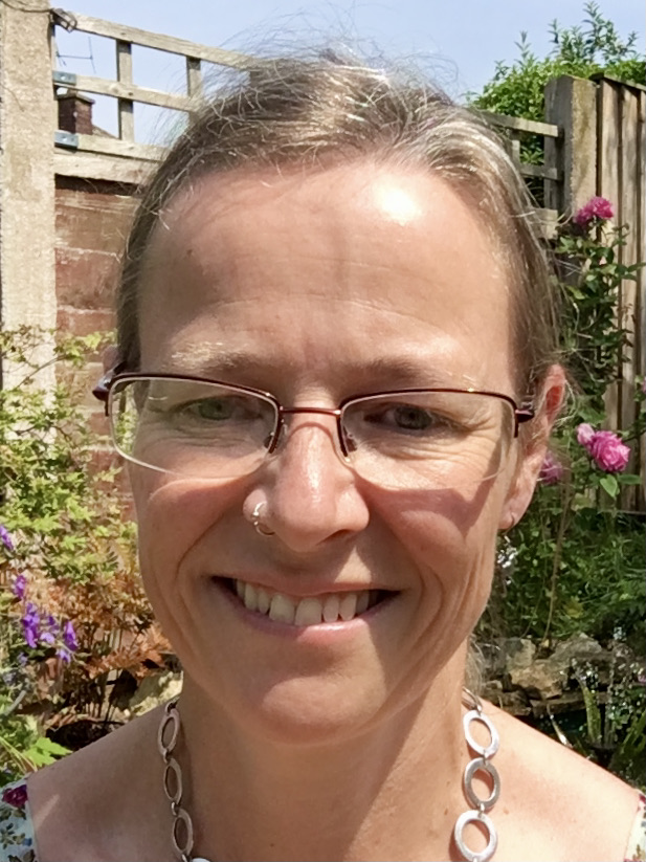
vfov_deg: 58.4
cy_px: 431
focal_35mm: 31
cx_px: 323
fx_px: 772
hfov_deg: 45.4
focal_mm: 2.65
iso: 32
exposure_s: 1/1353
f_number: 2.2
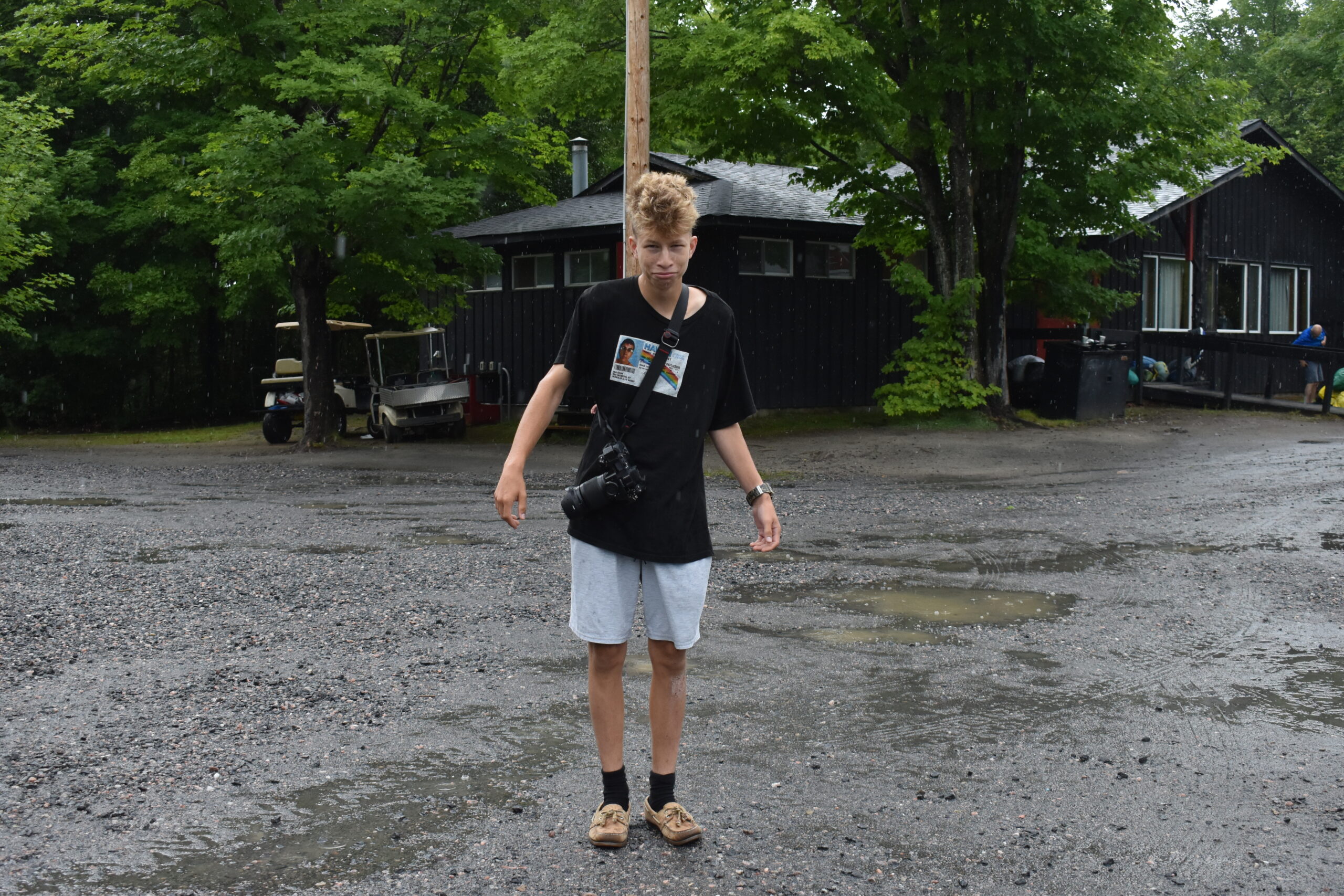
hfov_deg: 46.4
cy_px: 448
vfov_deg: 31.9
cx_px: 672
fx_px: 1568
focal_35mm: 42
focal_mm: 28
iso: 640
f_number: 5.6
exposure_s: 1/640
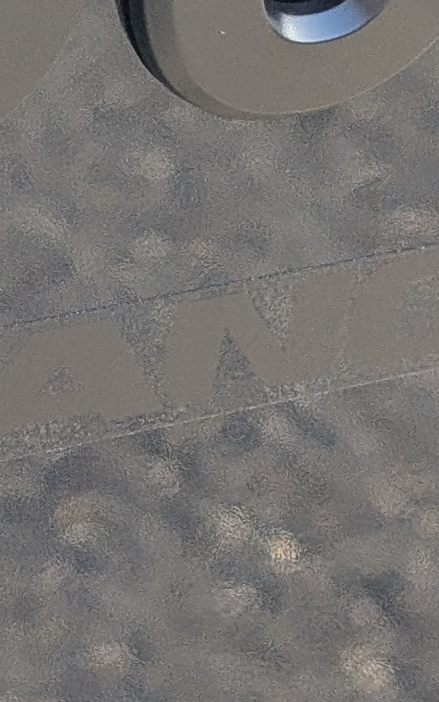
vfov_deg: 9.4
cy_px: 109
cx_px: 362
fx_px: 4269
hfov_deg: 5.9
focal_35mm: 223
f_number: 1.68
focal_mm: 6.9
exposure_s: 1/182
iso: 50
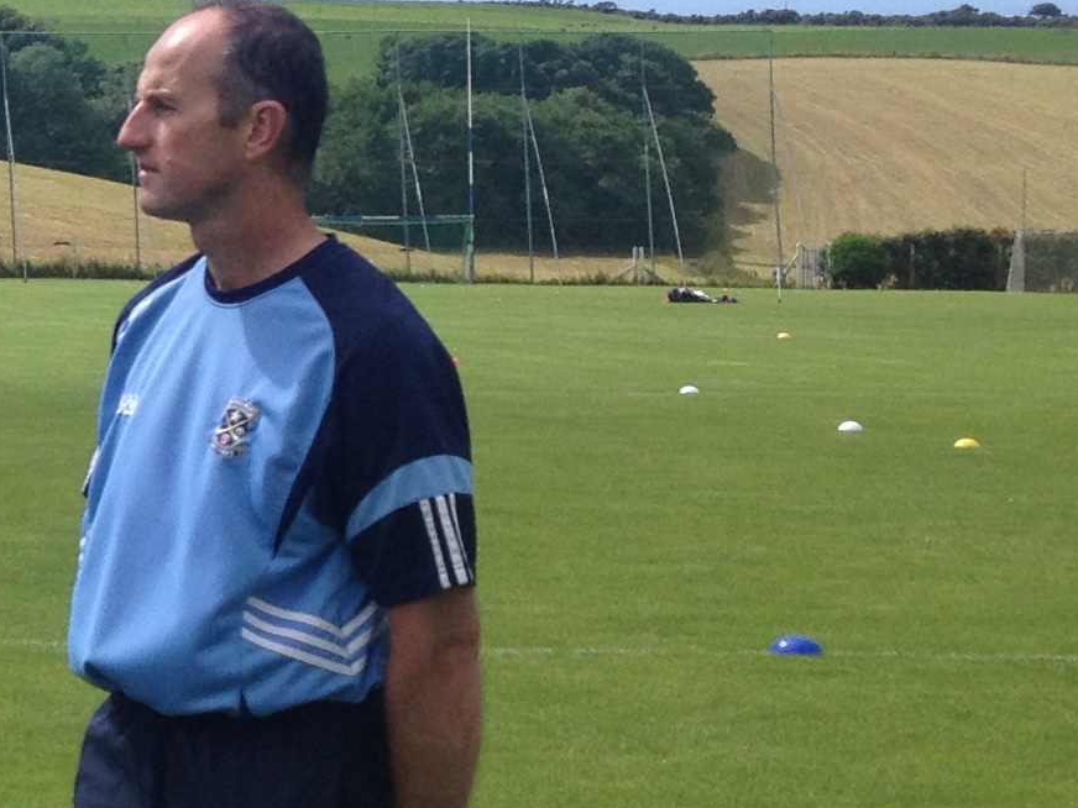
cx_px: -549
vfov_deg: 11.3
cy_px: 476
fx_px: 4080
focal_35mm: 131
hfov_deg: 14.1
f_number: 2.4
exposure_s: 1/1905
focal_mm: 4.28
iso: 50
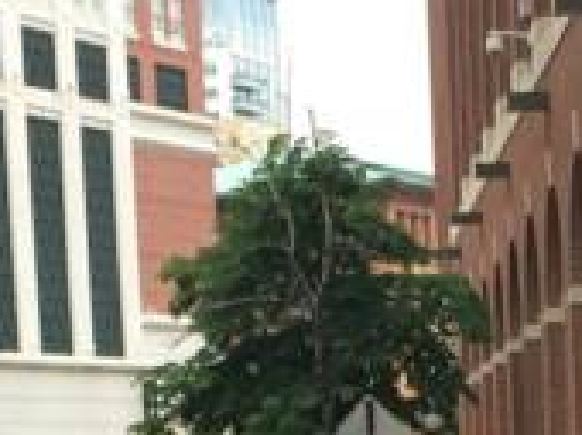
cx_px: 459
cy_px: 877
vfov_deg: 8.1
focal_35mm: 175
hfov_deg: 11.3
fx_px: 2938
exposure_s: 1/370
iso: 25
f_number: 2.2
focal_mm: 4.15
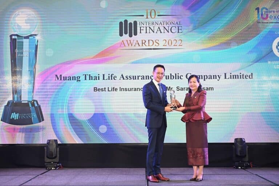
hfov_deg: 38.2
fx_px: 403
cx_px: 140
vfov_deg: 26.0
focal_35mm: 52
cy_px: 93
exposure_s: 1/200
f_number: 4
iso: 640
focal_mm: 52
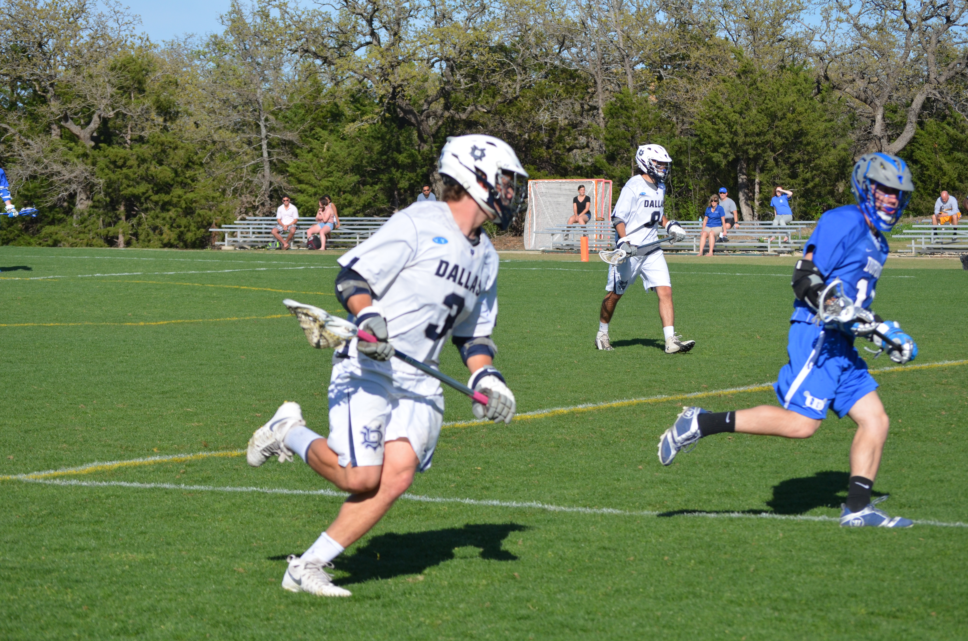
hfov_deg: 15.2
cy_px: 320
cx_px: 484
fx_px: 3622
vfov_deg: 10.1
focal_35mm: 135
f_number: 7.1
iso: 400
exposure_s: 1/1600
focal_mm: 90
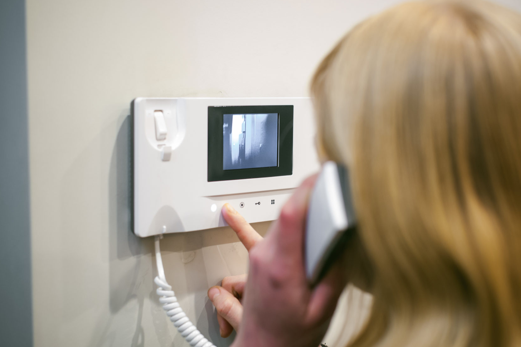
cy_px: 187
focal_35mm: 58
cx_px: 281
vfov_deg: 23.4
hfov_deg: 34.5
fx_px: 839
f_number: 2.8
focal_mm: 50
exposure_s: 1/50
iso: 2000
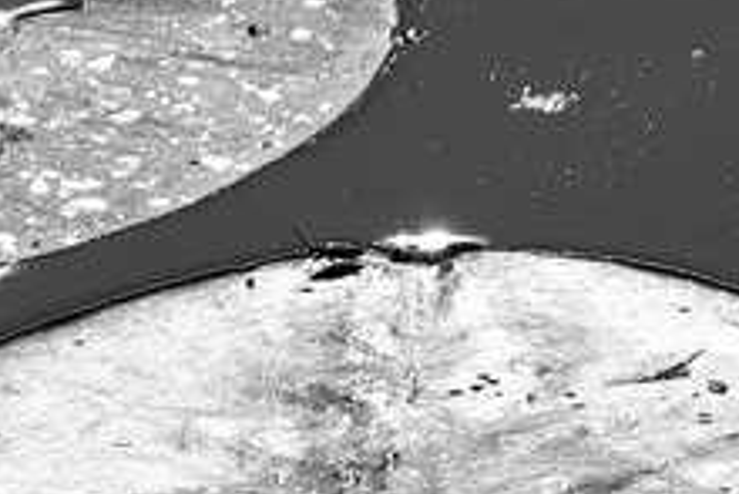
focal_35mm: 1491
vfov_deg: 0.9
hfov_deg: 1.4
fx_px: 30619
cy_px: 928
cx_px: -54
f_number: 6.3
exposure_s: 1/1250
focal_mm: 135
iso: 100
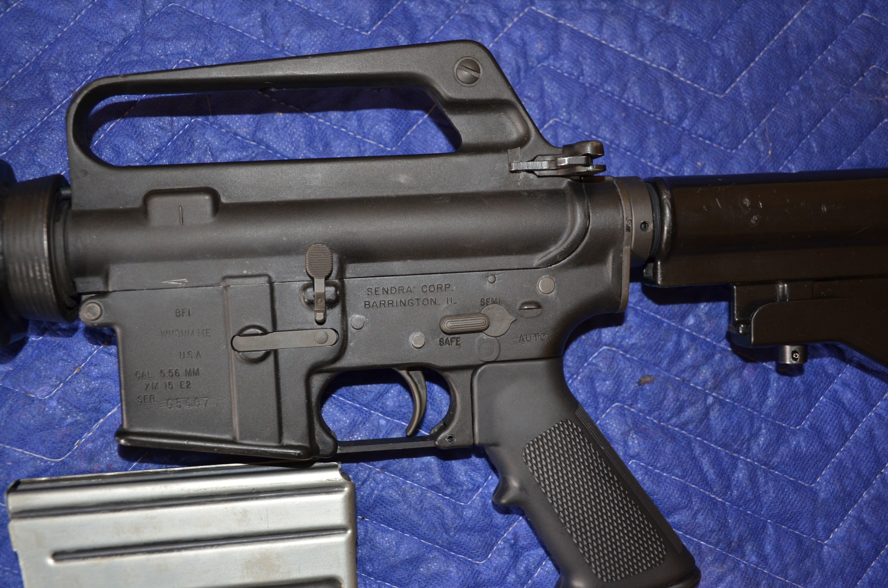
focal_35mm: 40
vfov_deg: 32.9
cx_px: 444
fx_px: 997
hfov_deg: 48.0
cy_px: 294
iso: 800
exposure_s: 1/60
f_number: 4
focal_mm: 27
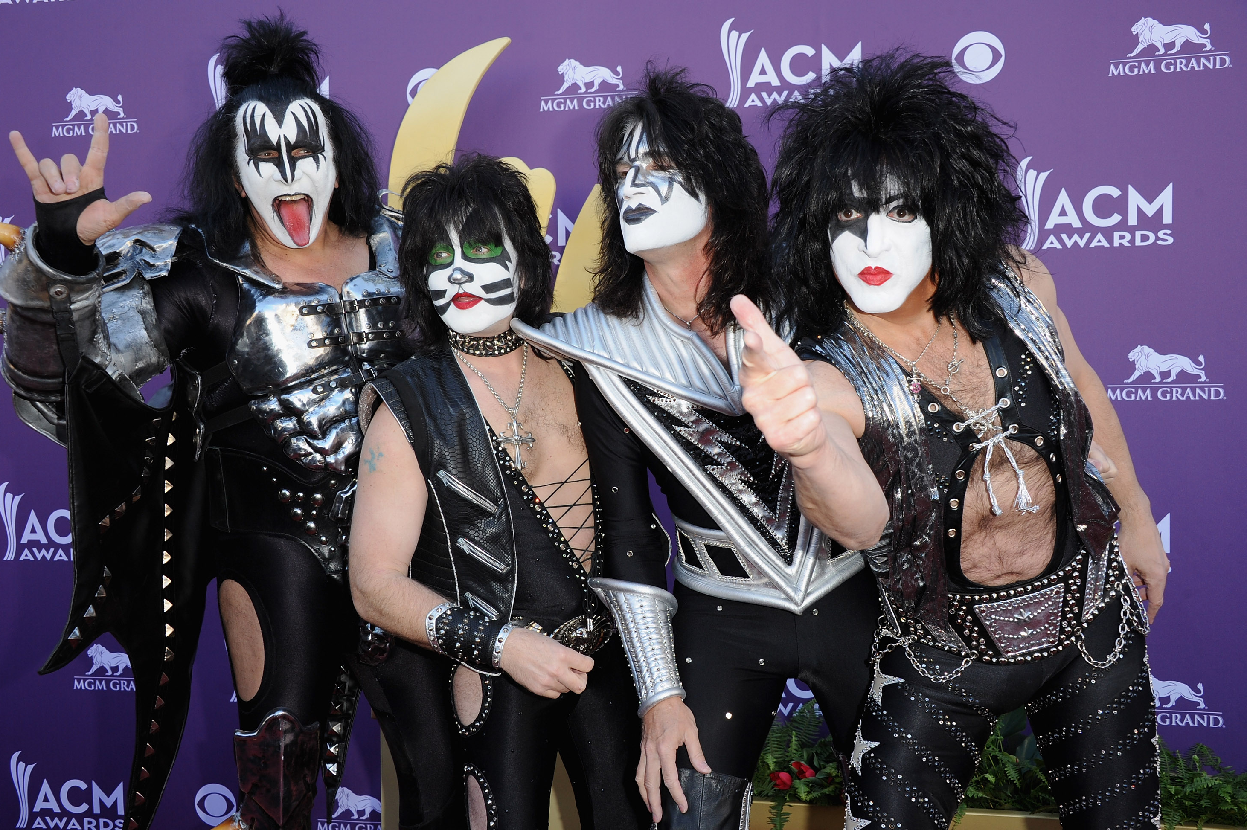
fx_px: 1350
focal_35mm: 39
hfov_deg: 49.6
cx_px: 634
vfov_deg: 34.2
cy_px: 423
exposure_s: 1/250
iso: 640
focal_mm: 38
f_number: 7.1
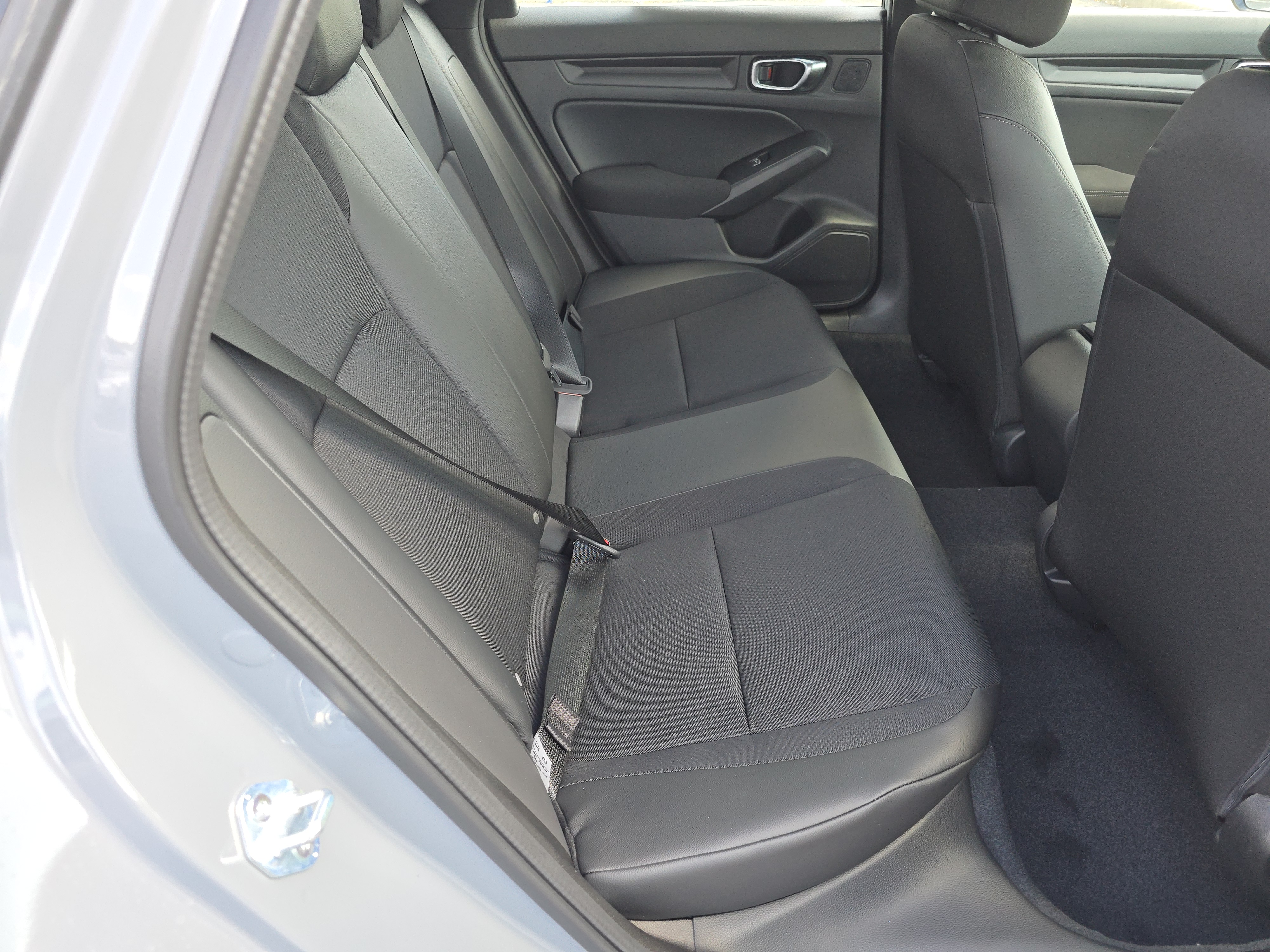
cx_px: 635
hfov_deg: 73.9
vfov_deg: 58.9
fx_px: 844
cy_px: 476
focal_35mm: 23
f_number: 1.7
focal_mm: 6.3
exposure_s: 1/180
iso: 125
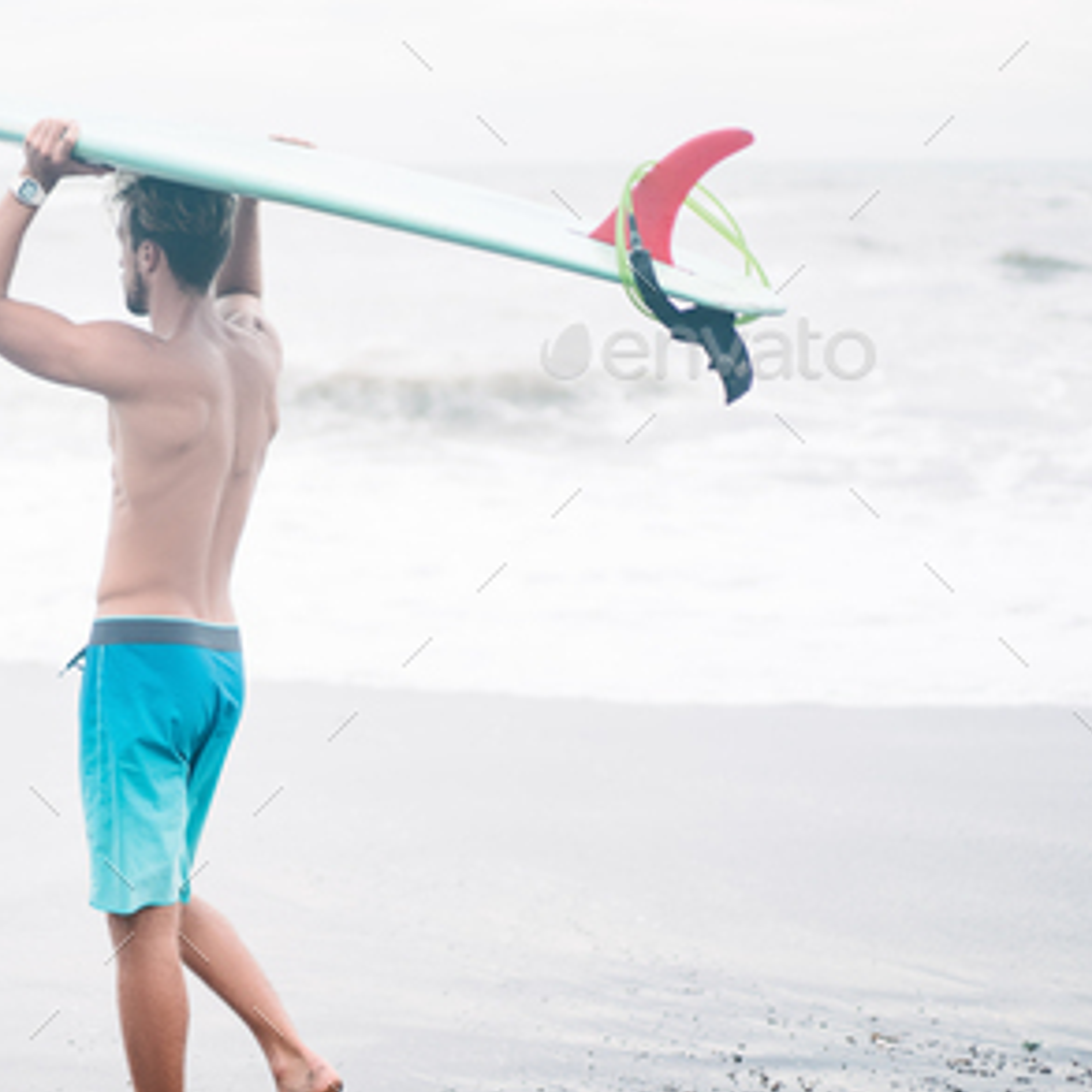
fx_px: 3355
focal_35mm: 94
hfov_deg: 18.2
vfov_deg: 18.5
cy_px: 524
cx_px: 138
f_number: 1.8
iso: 100
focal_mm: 55
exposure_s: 1/2000
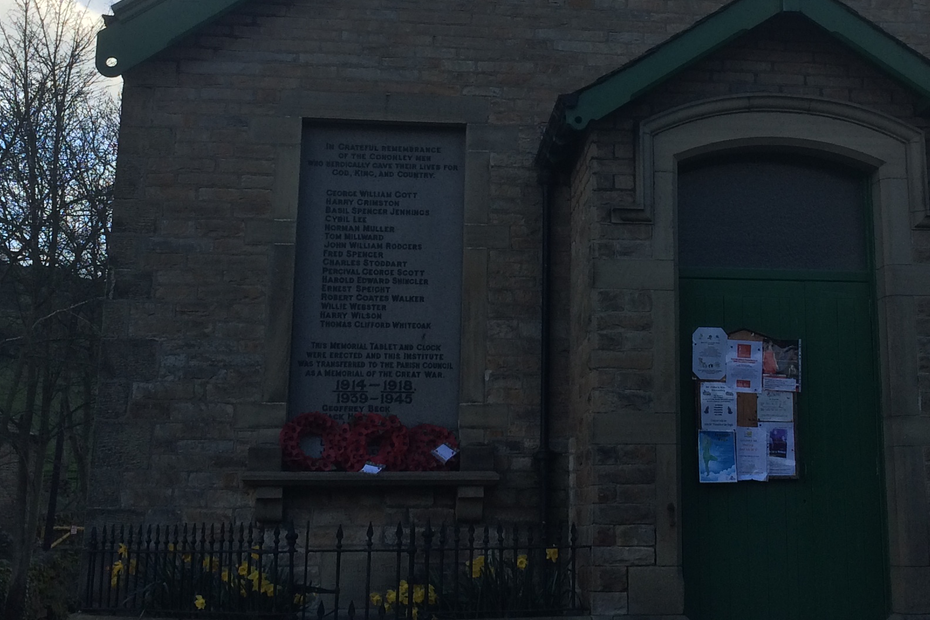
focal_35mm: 62
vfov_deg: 21.5
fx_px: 1602
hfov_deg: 32.1
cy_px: 91
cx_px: 619
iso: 32
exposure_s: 1/954
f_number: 2.2
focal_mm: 4.15
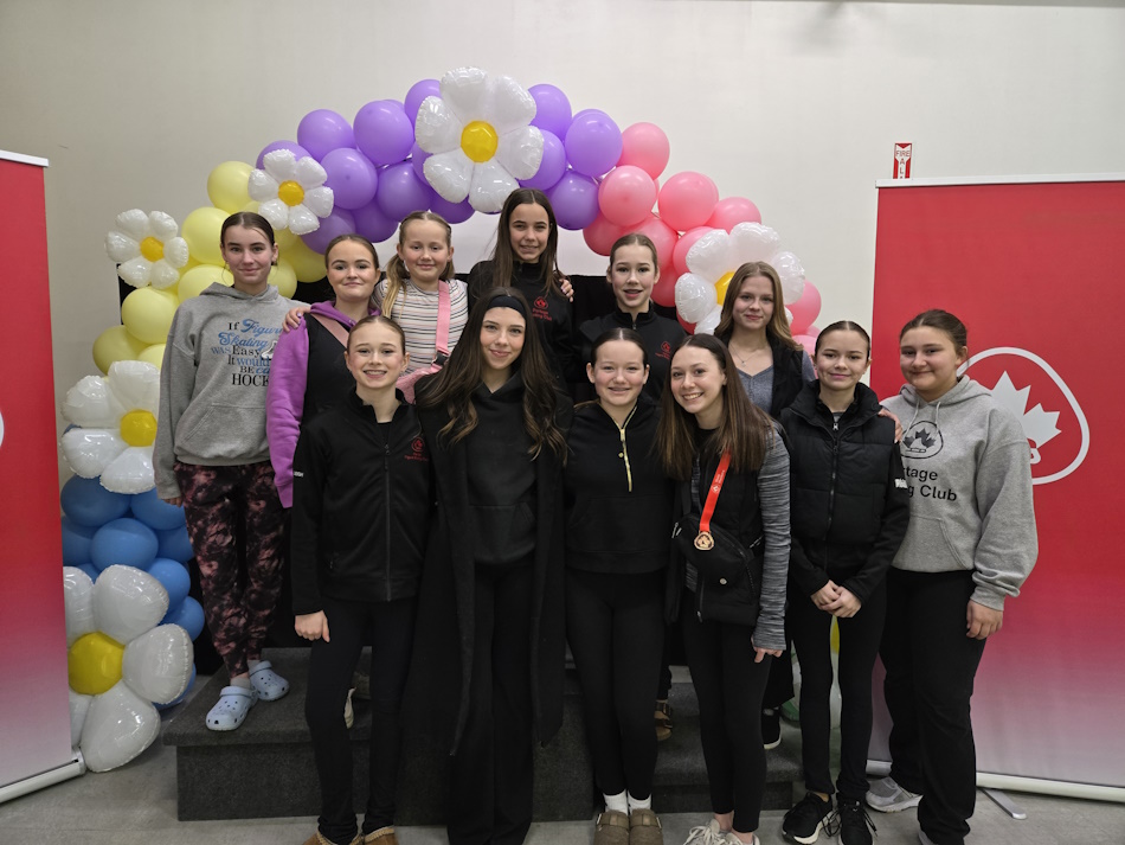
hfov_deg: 73.9
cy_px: 422
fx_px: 748
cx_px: 562
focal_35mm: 23
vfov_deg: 58.9
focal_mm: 5.4
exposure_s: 1/120
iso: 320
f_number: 1.8
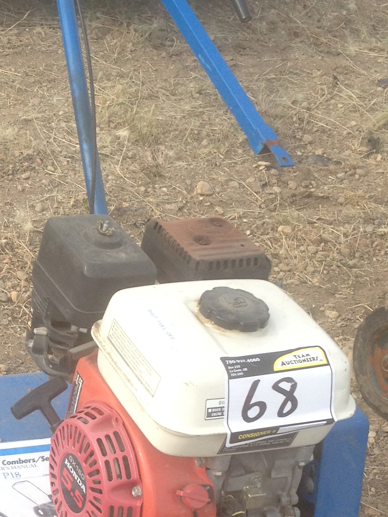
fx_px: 1434
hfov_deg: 15.1
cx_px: -24
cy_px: 325
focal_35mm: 96
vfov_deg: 20.4
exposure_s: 1/468
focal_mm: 4.28
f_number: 2.4
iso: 50
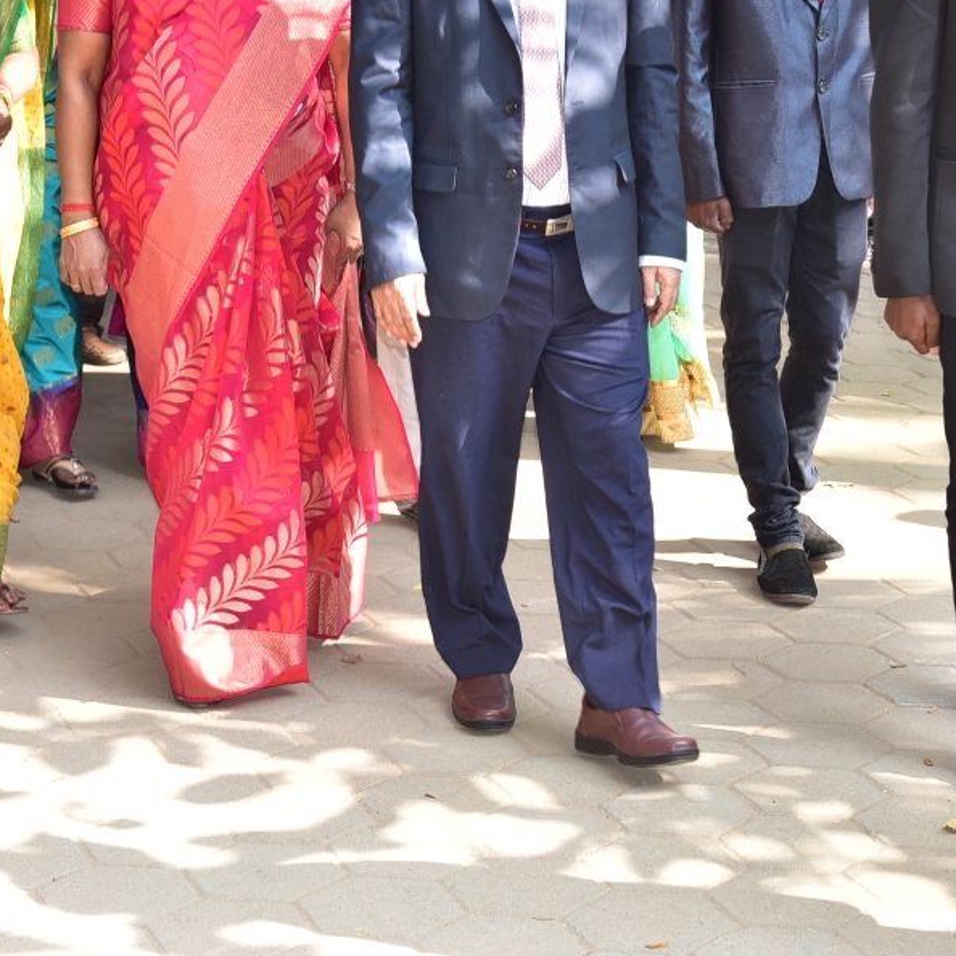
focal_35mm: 103
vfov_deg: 16.9
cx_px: 455
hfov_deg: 16.9
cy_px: 402
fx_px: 3218
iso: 500
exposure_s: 1/125
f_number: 5
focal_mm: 48
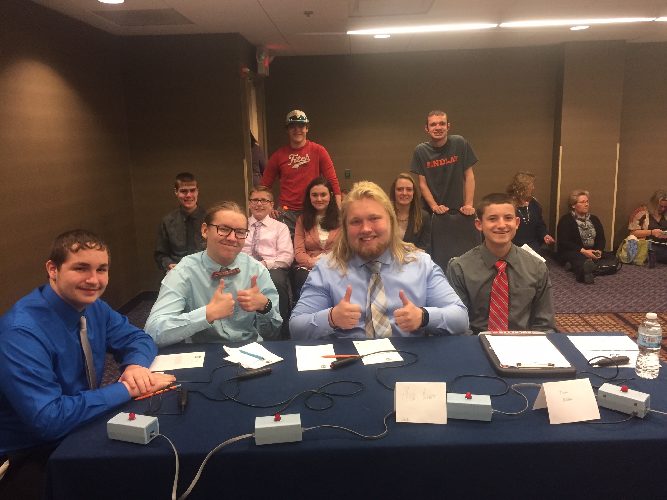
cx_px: 334
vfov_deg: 48.2
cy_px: 250
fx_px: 559
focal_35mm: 29
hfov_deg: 61.7
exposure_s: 1/30
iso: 160
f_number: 2.2
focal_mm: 4.15
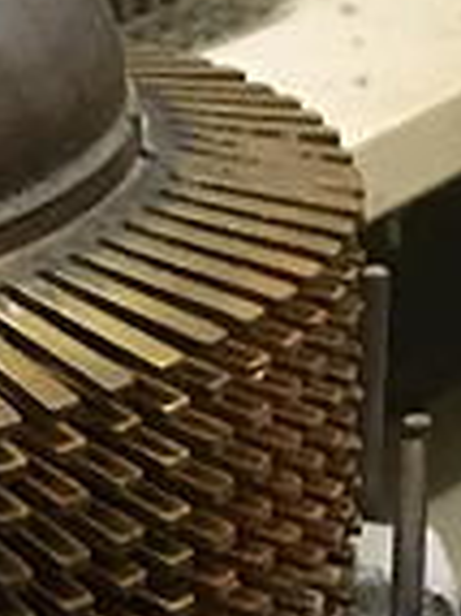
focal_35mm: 208
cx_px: -151
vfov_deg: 8.6
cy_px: 1551
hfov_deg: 7.1
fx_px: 3699
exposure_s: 1/17
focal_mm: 4.15
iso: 250
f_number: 2.2
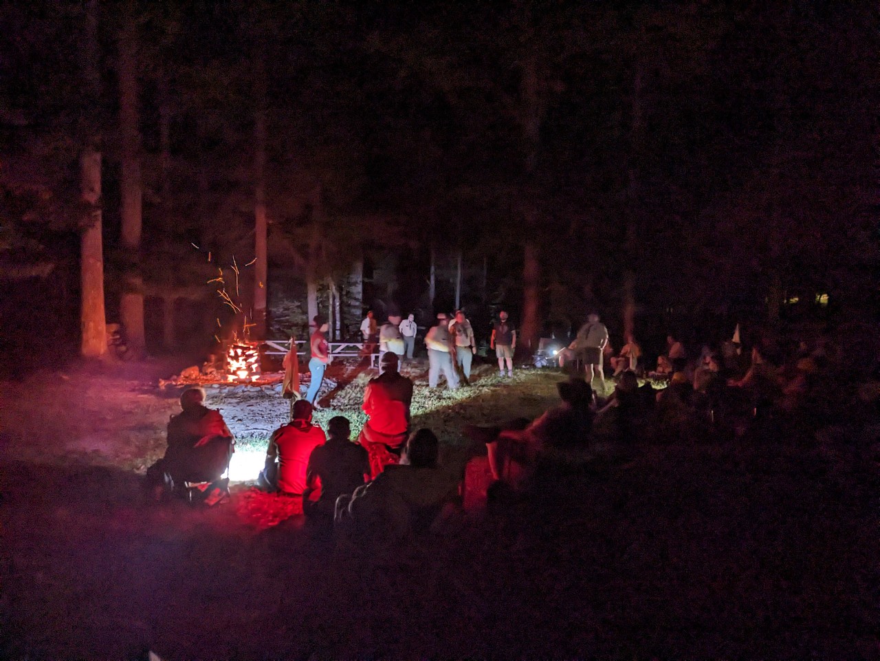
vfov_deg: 54.9
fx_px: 636
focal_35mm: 25
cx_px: 440
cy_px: 330
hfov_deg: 69.4
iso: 620
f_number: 1.89
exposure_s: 1/3.66
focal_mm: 5.43
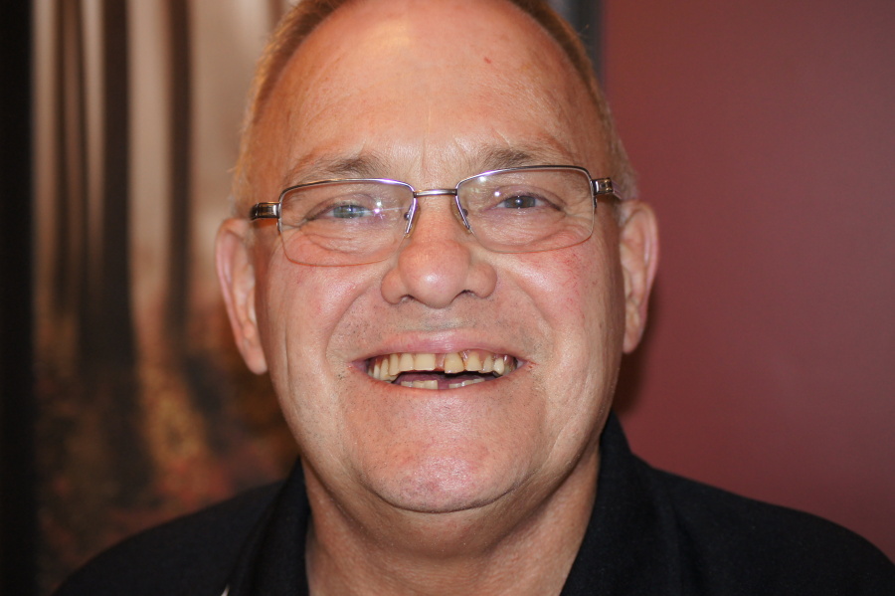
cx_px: 448
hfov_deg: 24.6
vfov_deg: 16.5
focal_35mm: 82
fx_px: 2050
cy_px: 298
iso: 400
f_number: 4
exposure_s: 1/100
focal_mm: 55
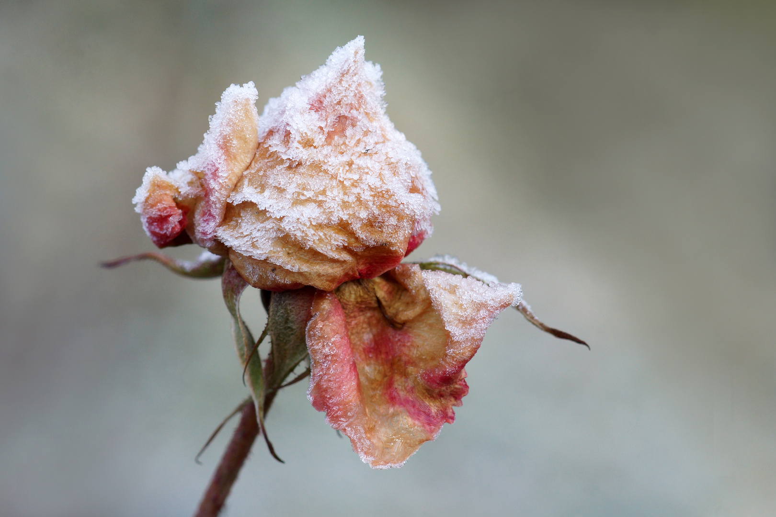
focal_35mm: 150
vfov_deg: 9.1
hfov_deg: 13.7
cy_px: 258
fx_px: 3233
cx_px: 388
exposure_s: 1/100
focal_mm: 100
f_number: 6.3
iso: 250
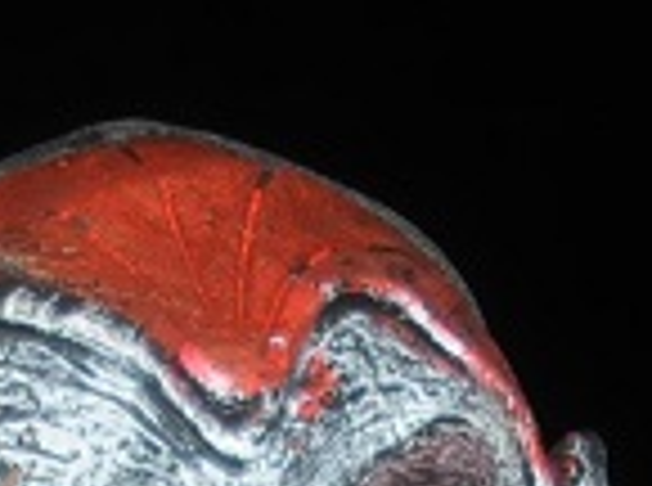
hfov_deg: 7.0
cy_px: 1645
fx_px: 5355
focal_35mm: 285
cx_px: 135
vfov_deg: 4.9
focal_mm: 22
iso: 800
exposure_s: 1/250
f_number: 4
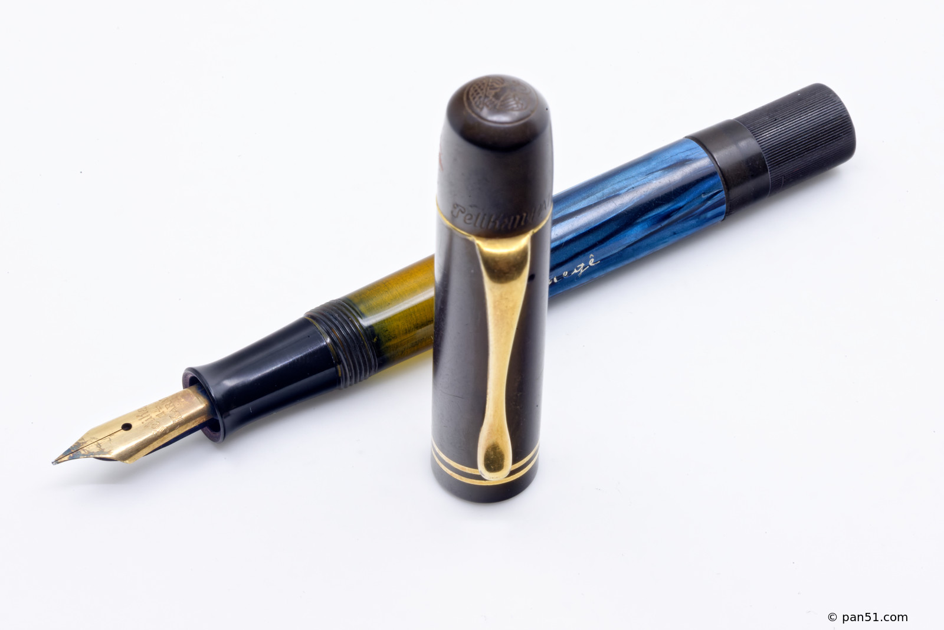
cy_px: 315
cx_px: 472
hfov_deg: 19.4
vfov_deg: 13.1
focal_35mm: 105
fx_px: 2754
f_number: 32
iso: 800
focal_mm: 105
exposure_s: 1/1.3
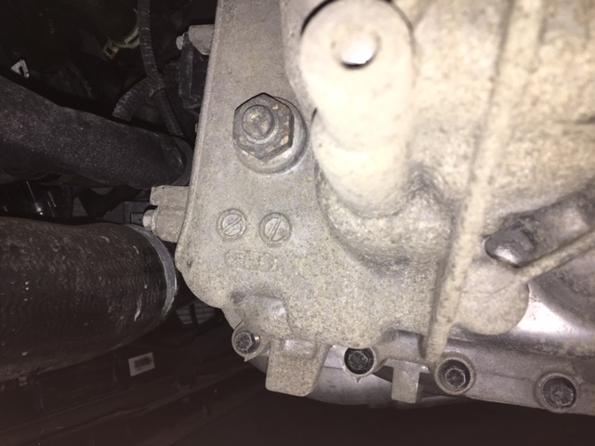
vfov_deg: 48.2
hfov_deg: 61.7
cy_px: 223
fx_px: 498
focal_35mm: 29
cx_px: 298
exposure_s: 1/68
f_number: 2.2
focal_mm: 4.15
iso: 25
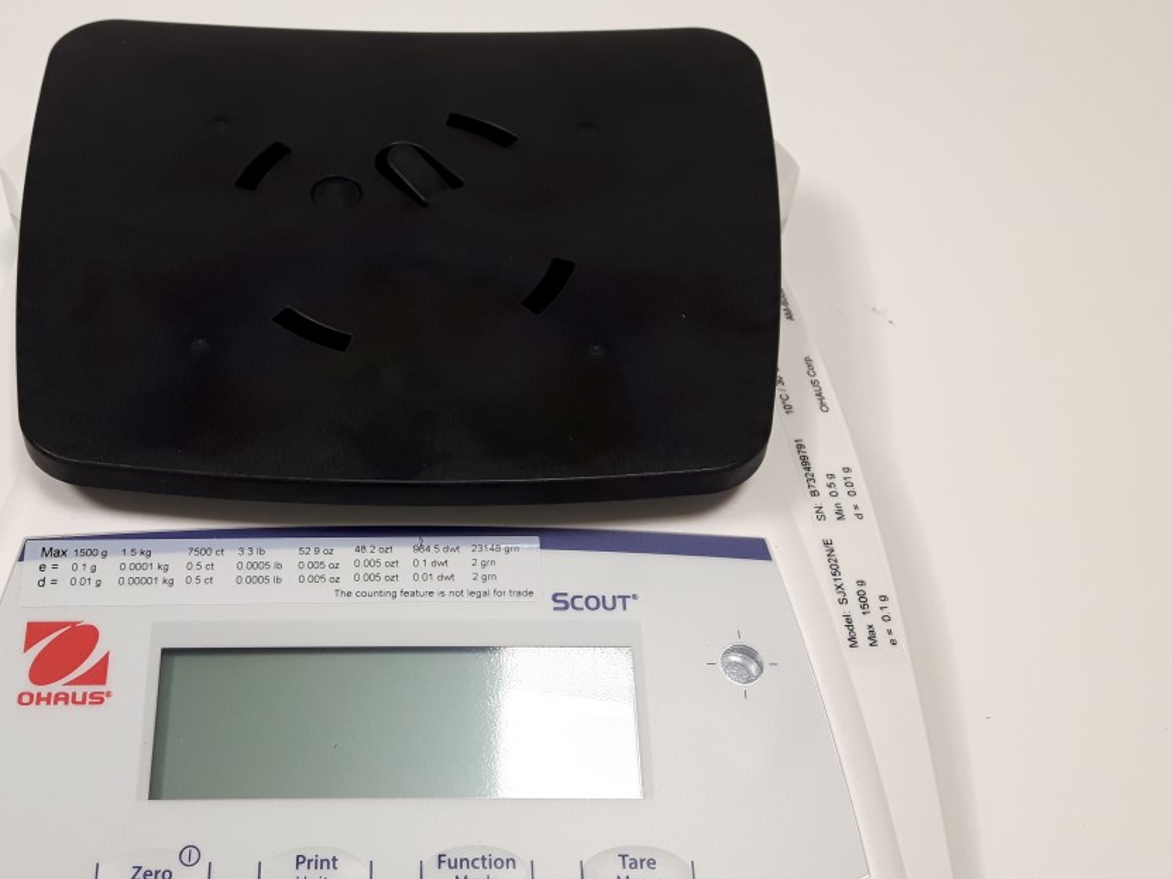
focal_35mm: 43
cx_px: 420
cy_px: 475
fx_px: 1456
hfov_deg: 43.4
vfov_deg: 33.6
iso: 64
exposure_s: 1/33
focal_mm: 3.7
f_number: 1.9
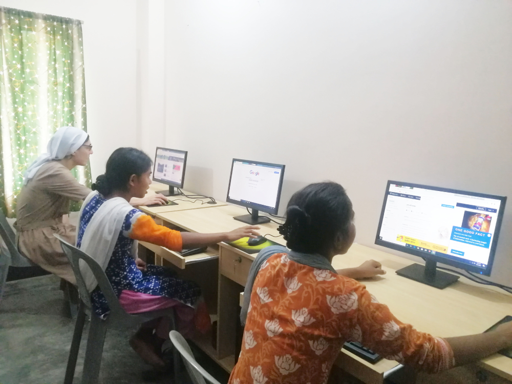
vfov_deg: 51.4
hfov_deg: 65.3
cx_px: 256
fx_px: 399
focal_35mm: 27
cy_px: 192
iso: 500
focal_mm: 3.95
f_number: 1.8
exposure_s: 1/100
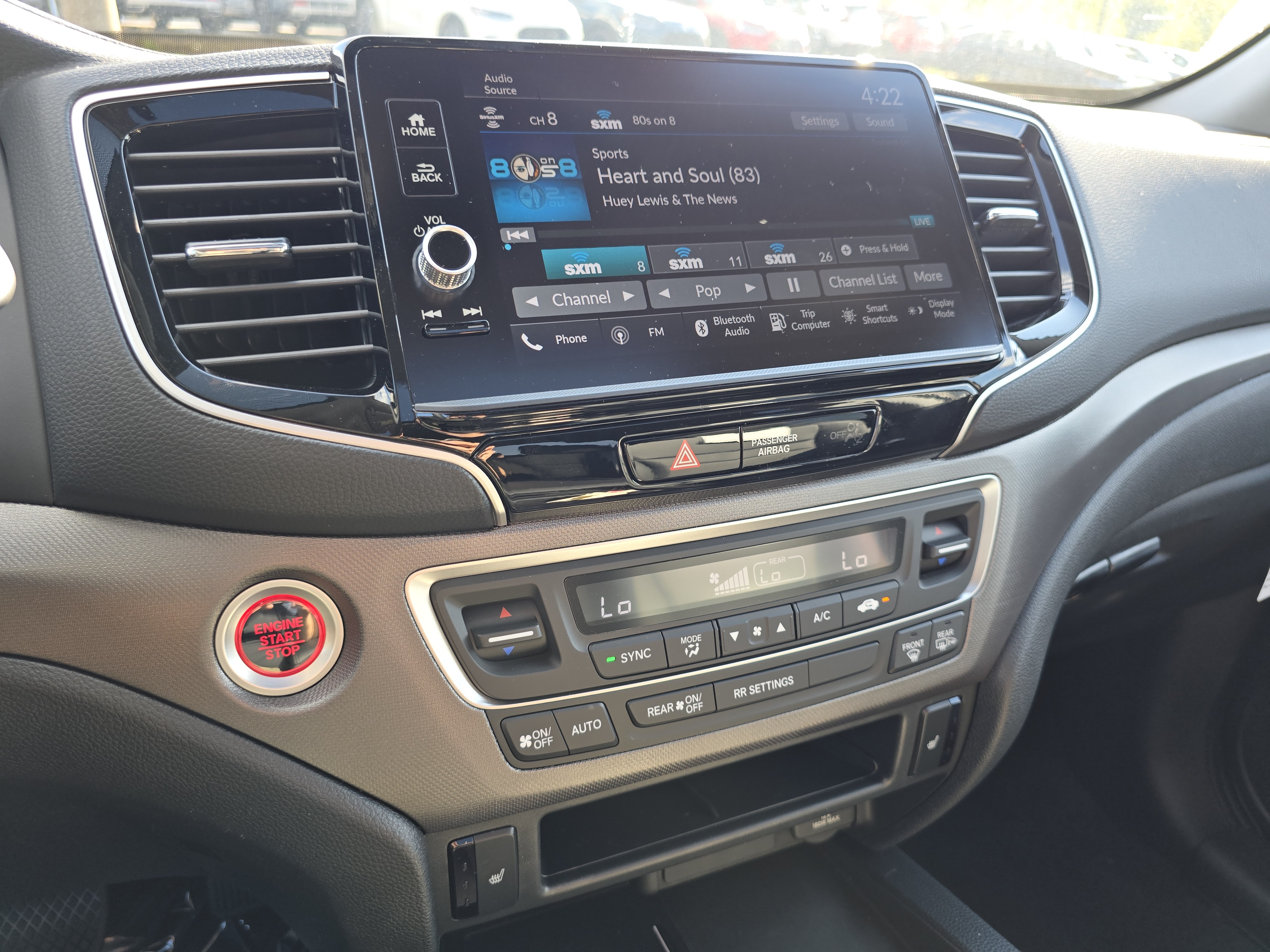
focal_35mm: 23
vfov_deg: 58.9
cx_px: 635
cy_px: 476
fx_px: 844
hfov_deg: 73.9
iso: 64
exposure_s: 1/180
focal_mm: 6.3
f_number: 1.7
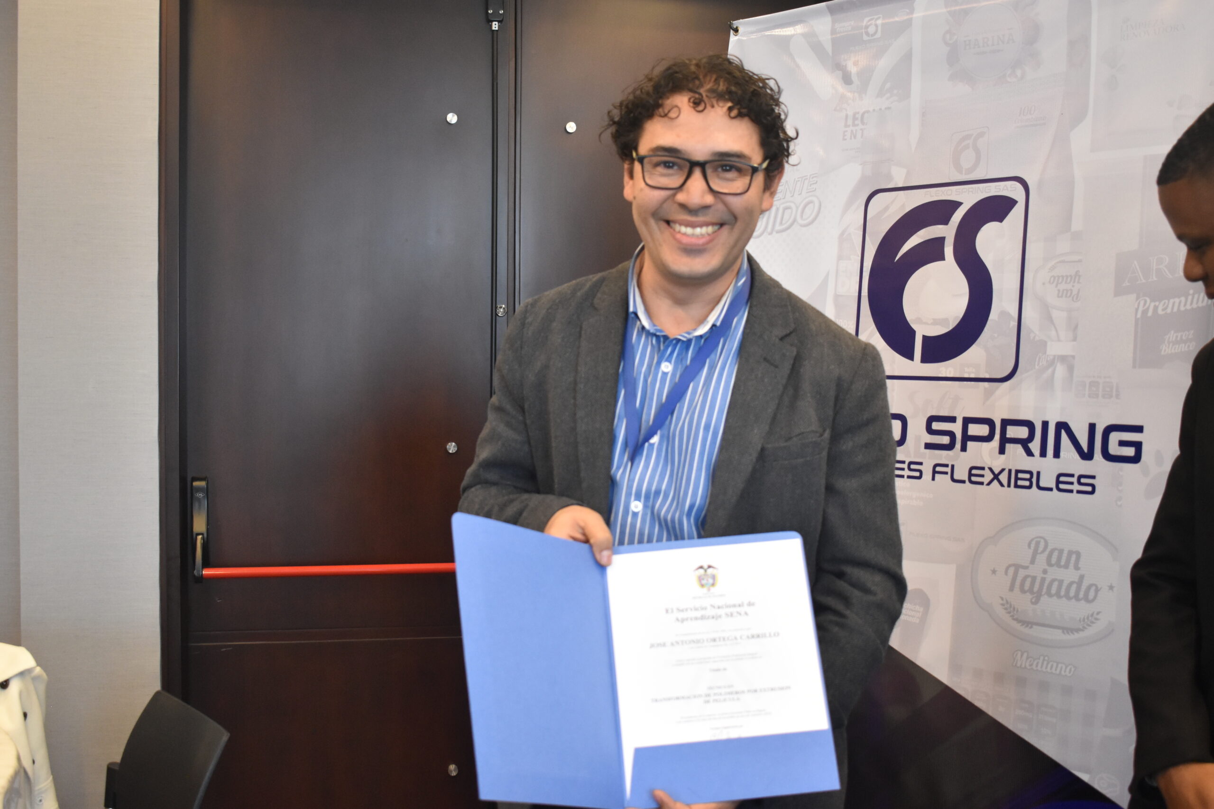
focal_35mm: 42
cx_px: 607
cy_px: 404
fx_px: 1416
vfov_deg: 31.9
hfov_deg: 46.4
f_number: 4.2
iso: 2000
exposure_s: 1/60
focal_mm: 28
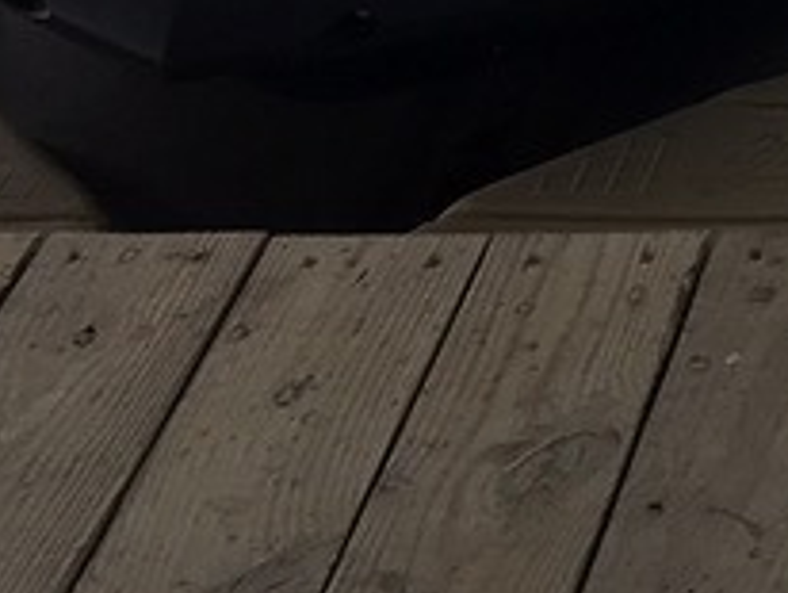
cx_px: 1702
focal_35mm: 180
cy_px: -903
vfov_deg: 7.6
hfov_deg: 10.0
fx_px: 4102
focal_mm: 4.15
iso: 25
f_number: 2.2
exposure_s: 1/194
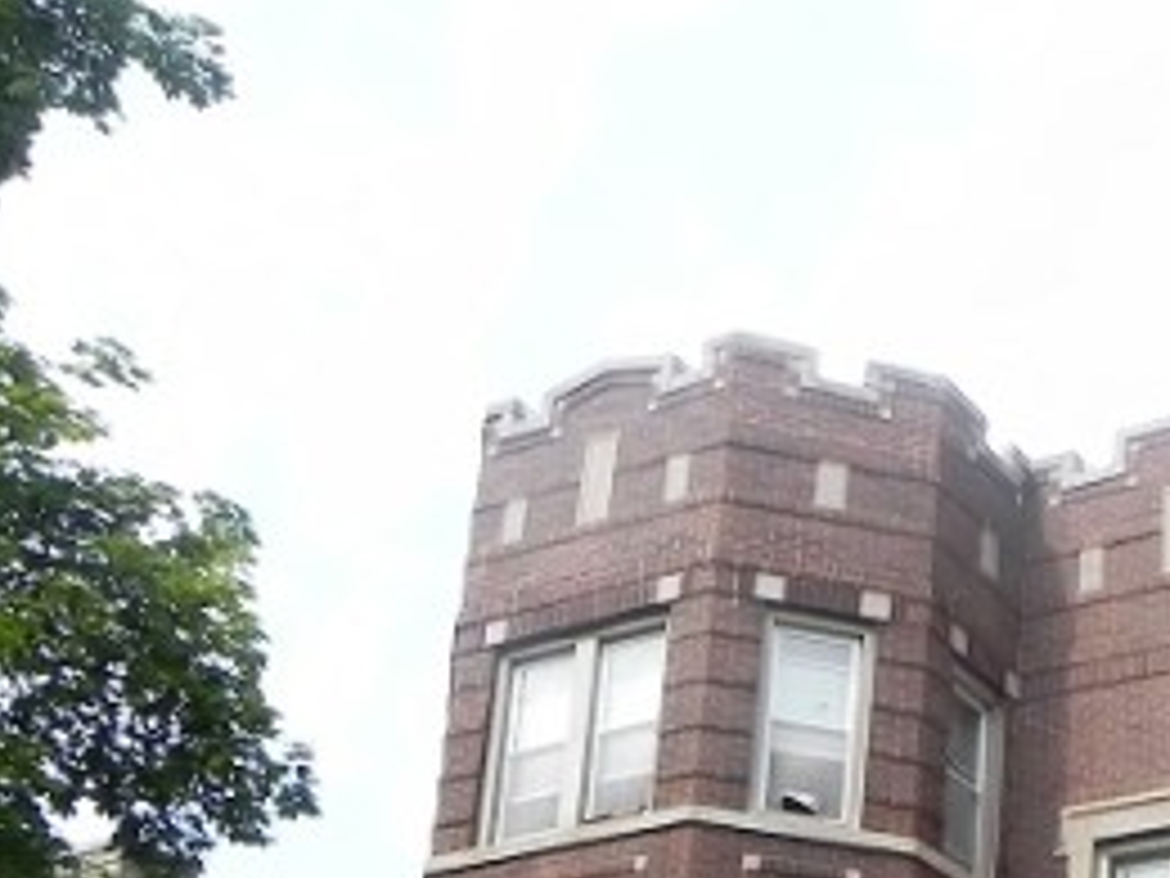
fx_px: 2366
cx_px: 1179
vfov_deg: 19.3
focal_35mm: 70
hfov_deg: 26.3
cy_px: 1159
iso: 160
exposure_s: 1/250
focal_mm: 4.6
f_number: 6.3
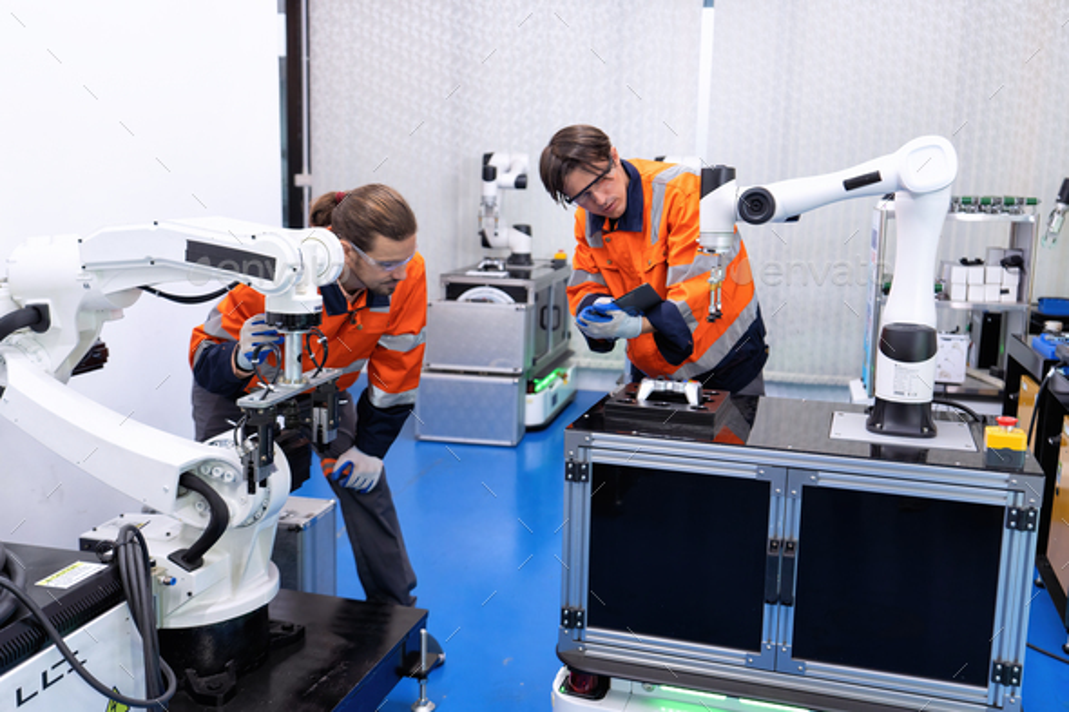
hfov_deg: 54.4
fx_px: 1039
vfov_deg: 37.8
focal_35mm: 35
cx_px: 534
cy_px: 356
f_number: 2.8
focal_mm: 35
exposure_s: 1/160
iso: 1250
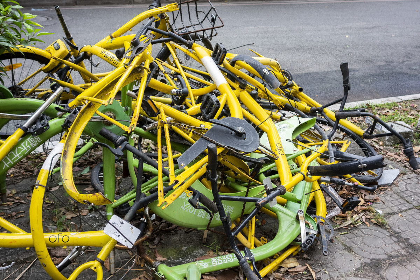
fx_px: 490
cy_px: 140
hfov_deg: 46.4
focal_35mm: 42
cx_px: 210
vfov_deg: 31.9
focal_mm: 15.45
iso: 200
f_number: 3.2
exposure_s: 1/30
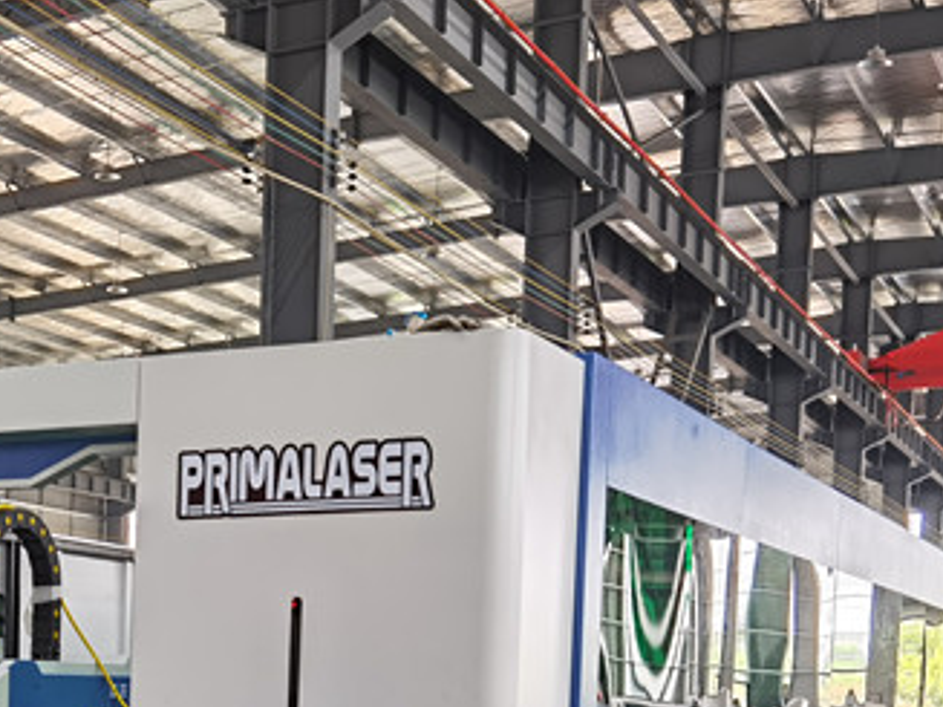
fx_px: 1797
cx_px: 49
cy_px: 808
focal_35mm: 66
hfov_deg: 28.0
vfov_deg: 21.0
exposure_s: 1/50
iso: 64
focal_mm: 6.71
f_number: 1.9
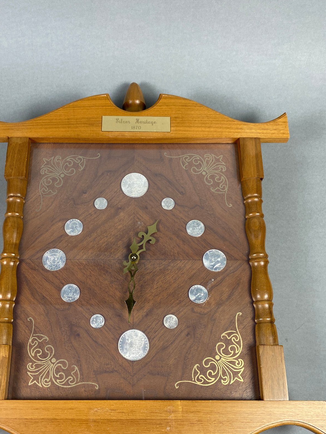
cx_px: 134
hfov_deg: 42.8
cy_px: 261
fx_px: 414
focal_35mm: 33
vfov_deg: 54.9
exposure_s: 1/120
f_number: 1.8
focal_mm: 4.25
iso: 125
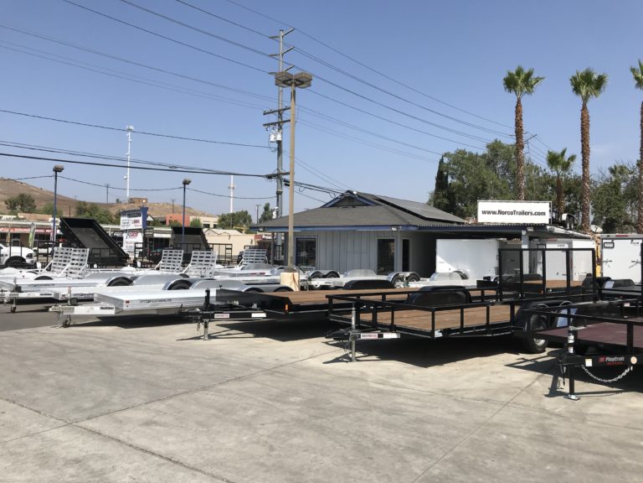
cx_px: 322
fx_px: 520
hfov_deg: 63.4
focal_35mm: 28
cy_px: 242
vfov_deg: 49.7
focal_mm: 3.99
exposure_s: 1/2994
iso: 20
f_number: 1.8
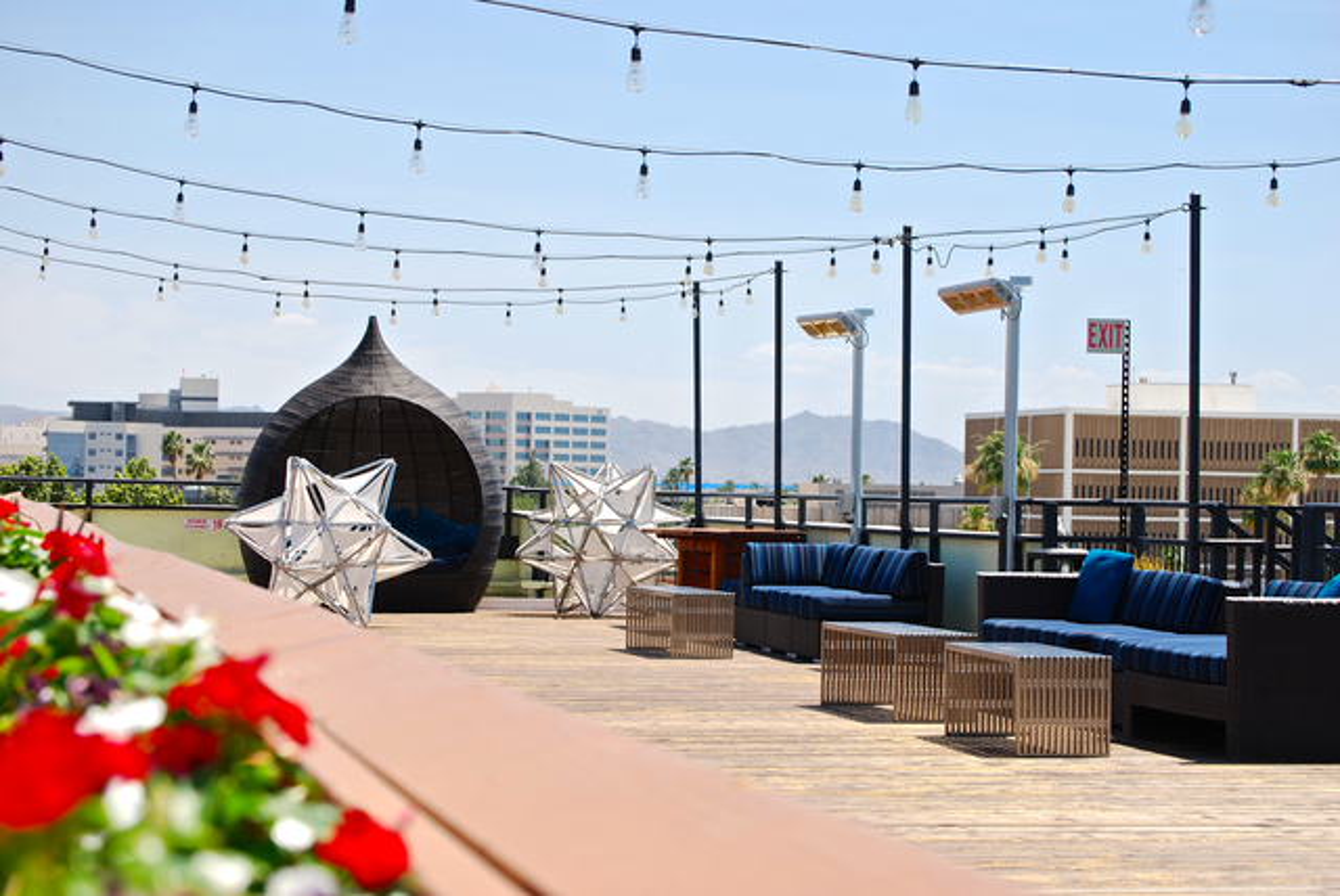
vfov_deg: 16.6
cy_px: 448
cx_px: 670
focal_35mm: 82
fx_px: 3074
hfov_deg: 24.6
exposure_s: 1/250
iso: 100
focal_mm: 55
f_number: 8
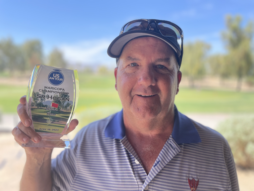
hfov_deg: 67.3
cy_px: 96
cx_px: 127
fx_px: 191
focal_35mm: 26
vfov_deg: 53.1
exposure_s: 1/1024
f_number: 1.6
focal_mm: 4.2
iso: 50
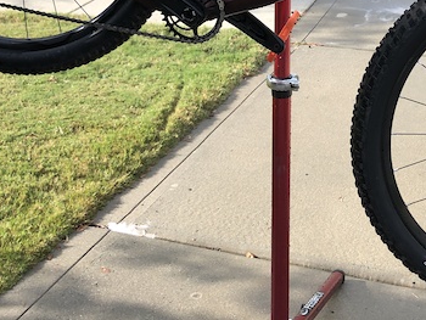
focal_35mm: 64
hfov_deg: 30.0
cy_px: -43
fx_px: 788
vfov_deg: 21.6
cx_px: 295
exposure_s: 1/445
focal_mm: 3.99
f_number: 1.8
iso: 20
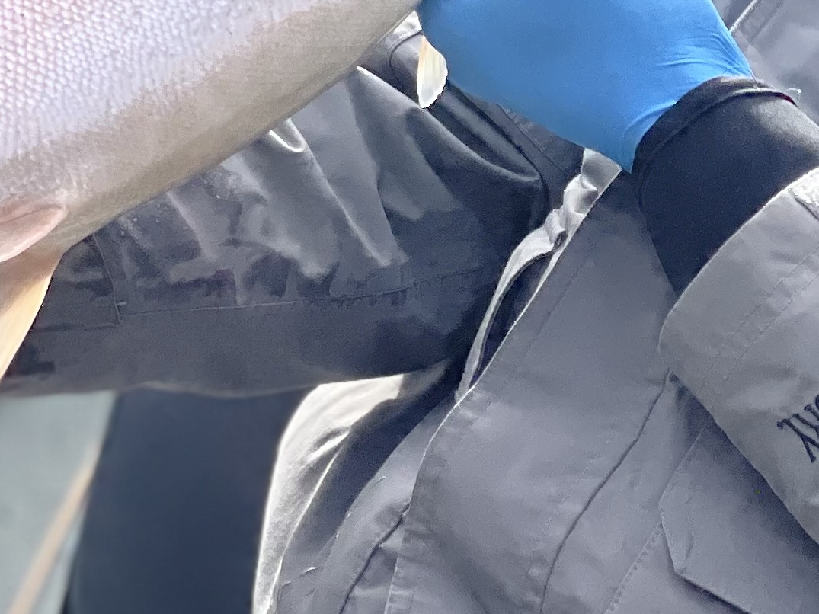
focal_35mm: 195
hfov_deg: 10.1
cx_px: 429
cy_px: -256
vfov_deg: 7.5
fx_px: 4613
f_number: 2
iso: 32
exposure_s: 1/1996
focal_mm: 6
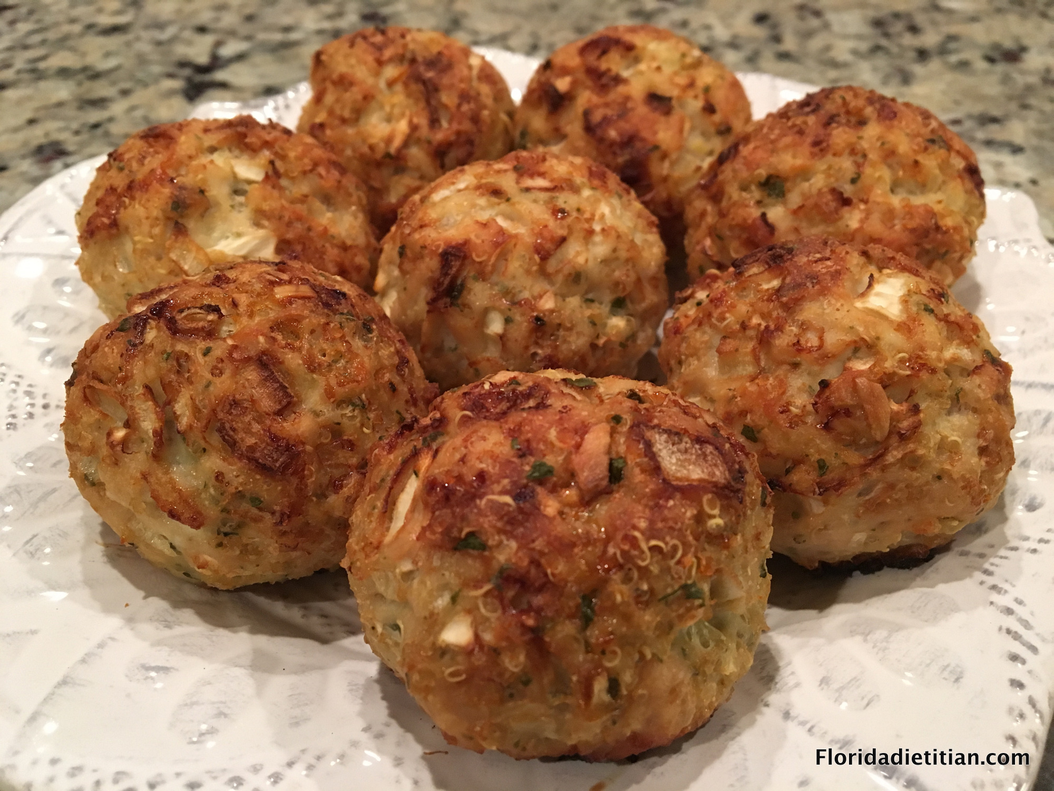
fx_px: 883
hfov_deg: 61.7
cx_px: 527
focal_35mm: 29
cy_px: 396
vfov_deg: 48.2
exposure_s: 1/24
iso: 200
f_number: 2.2
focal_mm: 4.15
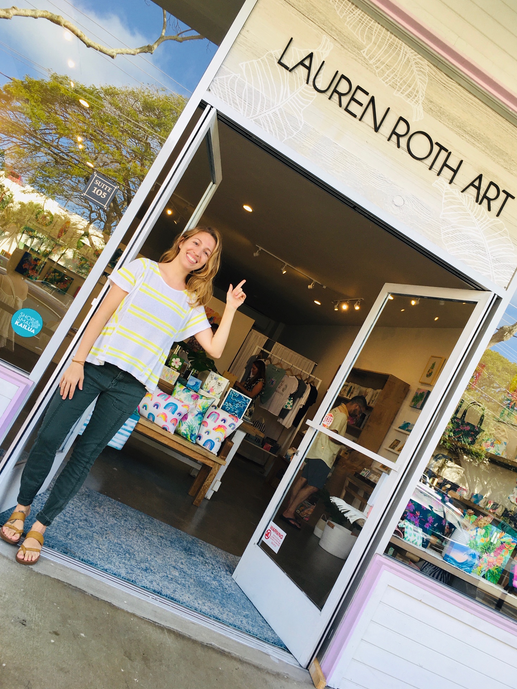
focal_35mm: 30
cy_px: 336
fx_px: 597
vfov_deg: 60.0
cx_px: 260
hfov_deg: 46.8
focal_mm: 4.15
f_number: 2.2
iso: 25
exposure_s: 1/120
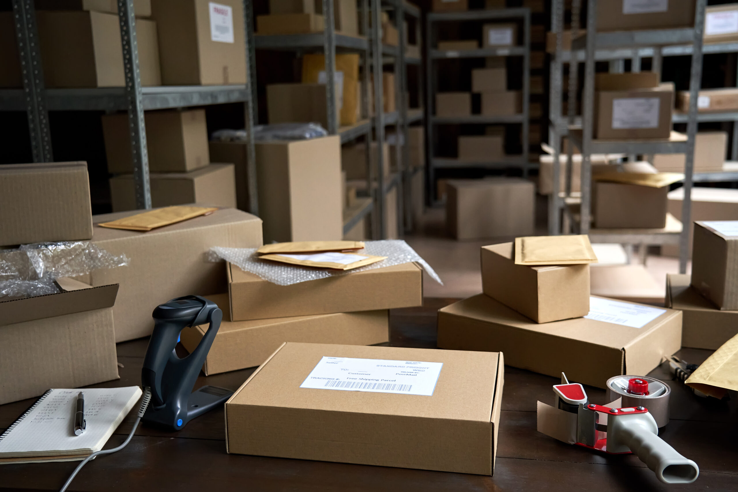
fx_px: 738
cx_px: 369
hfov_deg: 53.1
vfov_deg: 36.9
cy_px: 246
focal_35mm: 36
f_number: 4
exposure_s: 1/160
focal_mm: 36
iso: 1250
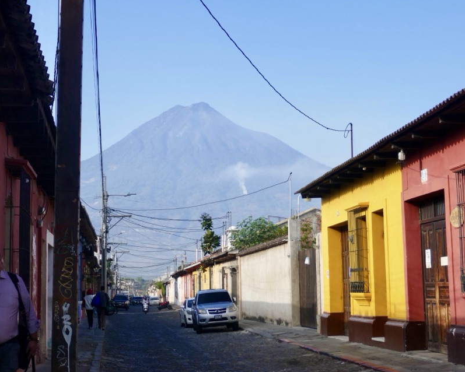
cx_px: 232
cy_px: 181
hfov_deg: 29.1
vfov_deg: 23.5
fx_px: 895
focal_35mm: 65
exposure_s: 1/640
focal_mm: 16.9
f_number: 4
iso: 125
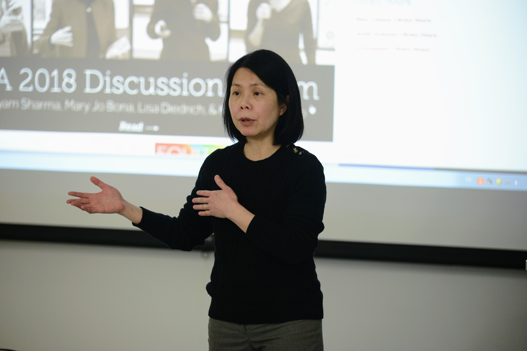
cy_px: 176
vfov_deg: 9.8
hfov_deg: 14.6
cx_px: 264
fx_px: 2050
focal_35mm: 140
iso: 2500
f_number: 2.8
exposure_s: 1/100
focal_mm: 140
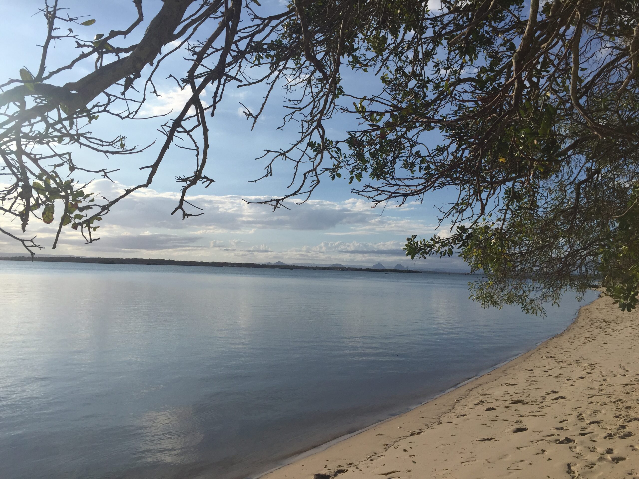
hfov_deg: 61.7
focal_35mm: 29
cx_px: 320
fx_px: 535
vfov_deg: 48.2
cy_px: 240
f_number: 2.2
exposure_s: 1/5650
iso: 32
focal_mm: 4.15
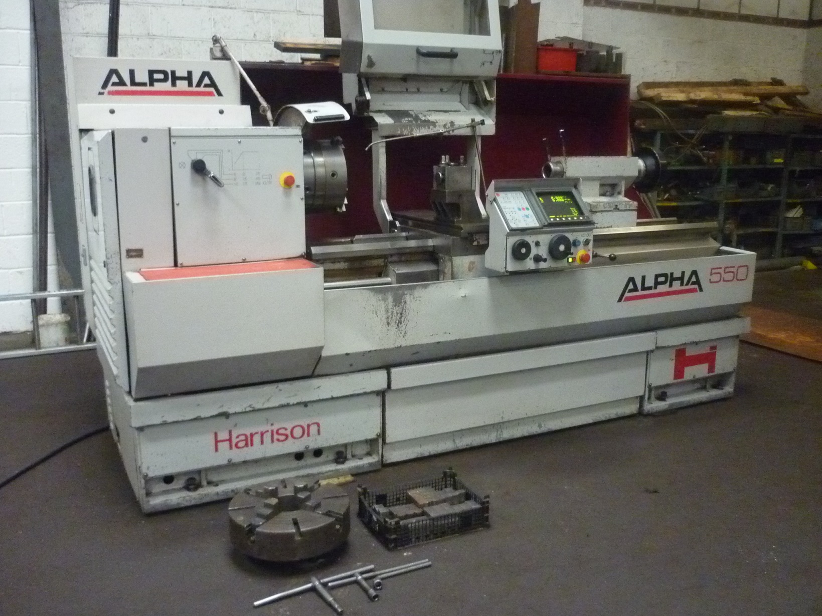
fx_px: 784
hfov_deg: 55.4
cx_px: 411
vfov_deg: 42.9
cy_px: 308
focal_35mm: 33
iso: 800
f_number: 2.8
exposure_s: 1/20
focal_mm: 5.5
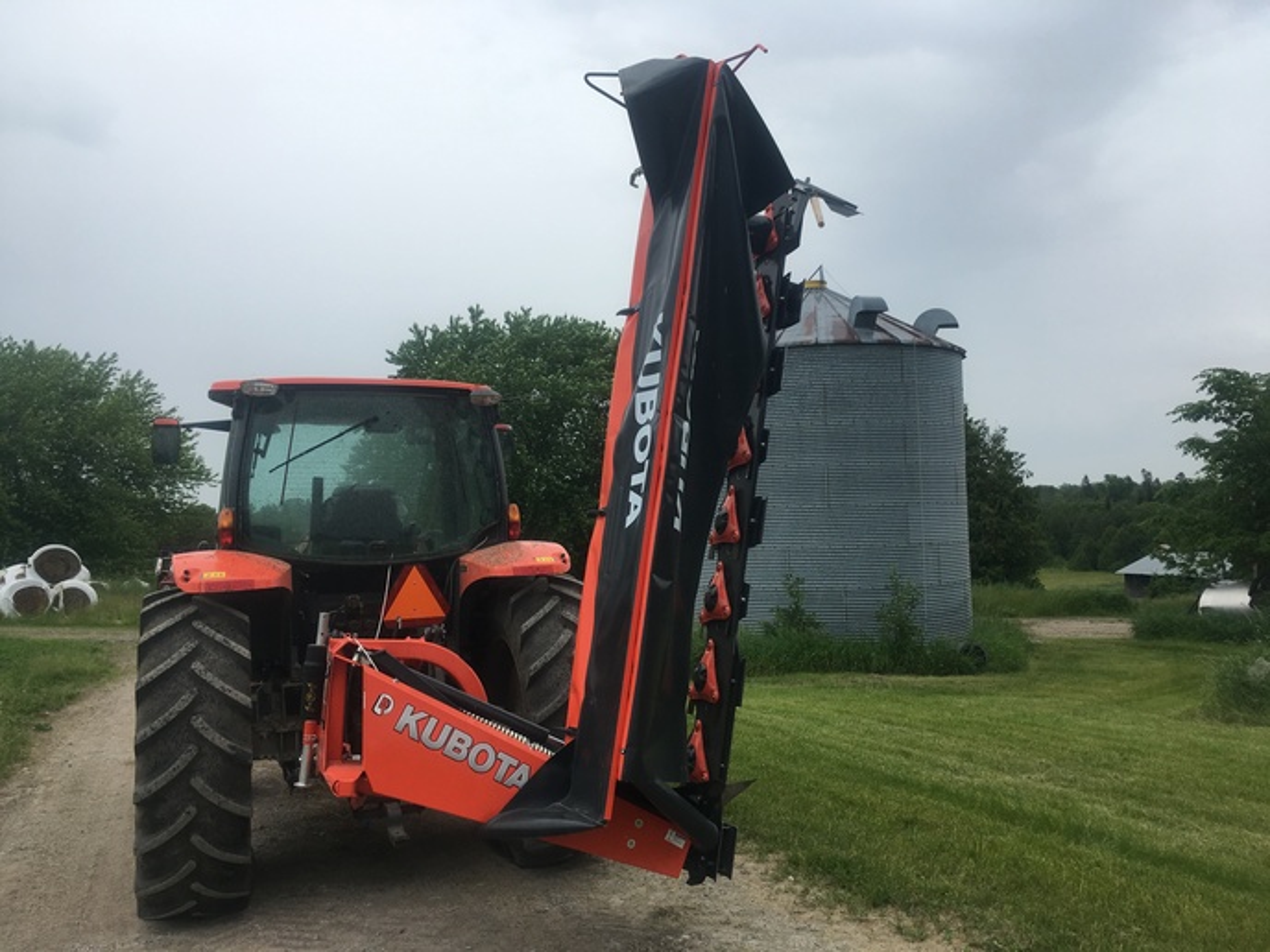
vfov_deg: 48.2
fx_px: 1064
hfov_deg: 61.7
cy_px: 476
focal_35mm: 29
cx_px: 635
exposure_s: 1/705
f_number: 2.2
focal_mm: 4.15
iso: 25
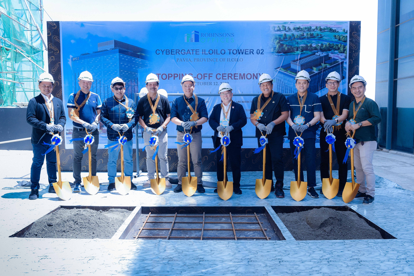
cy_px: 138
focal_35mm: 29
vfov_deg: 45.0
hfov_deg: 63.6
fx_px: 334
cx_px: 207
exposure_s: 1/200
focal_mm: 29
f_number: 3.5
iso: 160
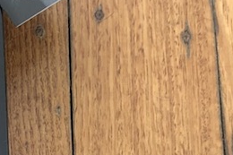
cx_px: -70
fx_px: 686
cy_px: 147
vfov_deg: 12.8
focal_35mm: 106
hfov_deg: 18.0
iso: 50
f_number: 1.8
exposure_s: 1/15
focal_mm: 3.99
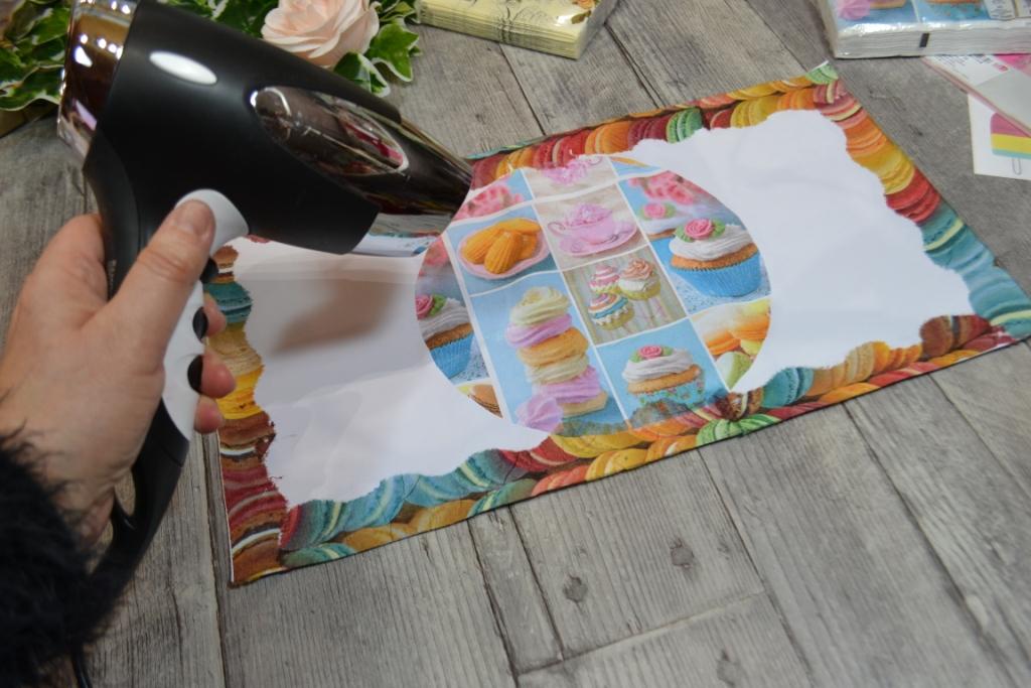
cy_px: 344
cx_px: 516
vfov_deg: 43.6
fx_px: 859
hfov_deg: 61.9
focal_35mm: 30
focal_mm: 20
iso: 400
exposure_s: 1/80
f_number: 4.5
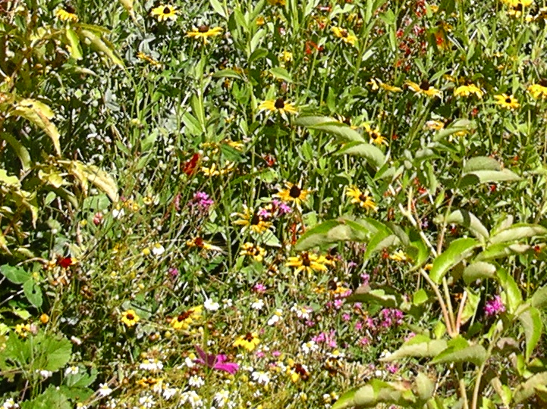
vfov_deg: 13.1
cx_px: 424
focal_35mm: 108
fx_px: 1706
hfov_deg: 18.1
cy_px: -147
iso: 50
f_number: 4.1
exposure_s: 1/640
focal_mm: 5.8
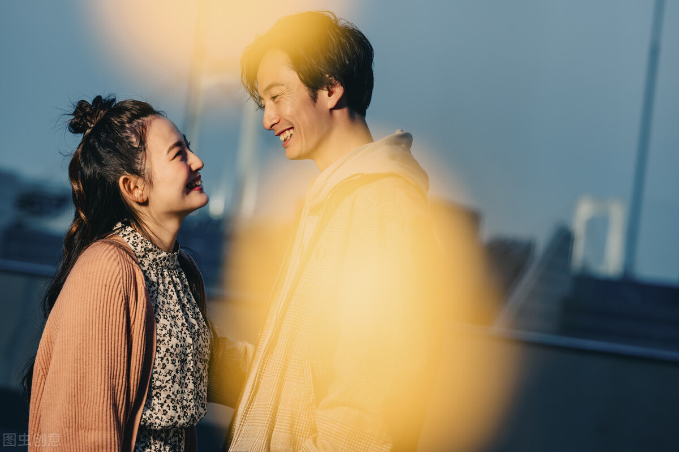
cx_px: 340
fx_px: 1602
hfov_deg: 23.9
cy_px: 226
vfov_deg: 16.1
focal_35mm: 85
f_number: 3.2
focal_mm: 85
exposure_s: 1/160
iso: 200
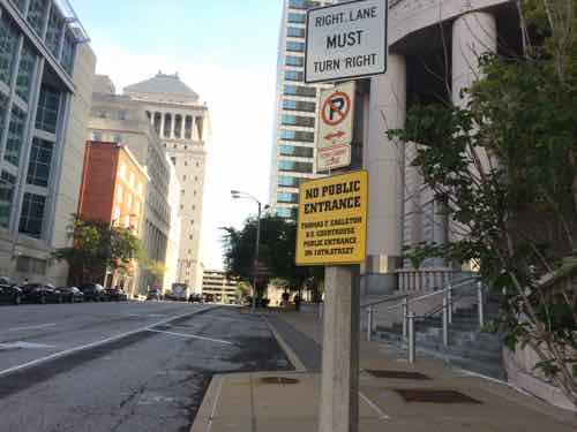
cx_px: 288
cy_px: 216
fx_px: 483
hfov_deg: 61.7
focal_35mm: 29
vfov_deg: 48.2
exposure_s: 1/483
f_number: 2.2
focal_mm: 4.15
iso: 32
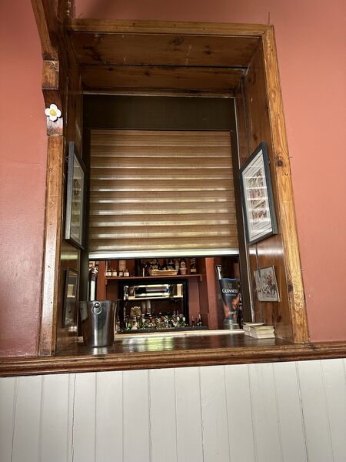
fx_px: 320
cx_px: 173
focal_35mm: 24
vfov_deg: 71.6
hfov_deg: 56.8
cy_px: 231
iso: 250
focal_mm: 6.86
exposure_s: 1/63
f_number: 1.78
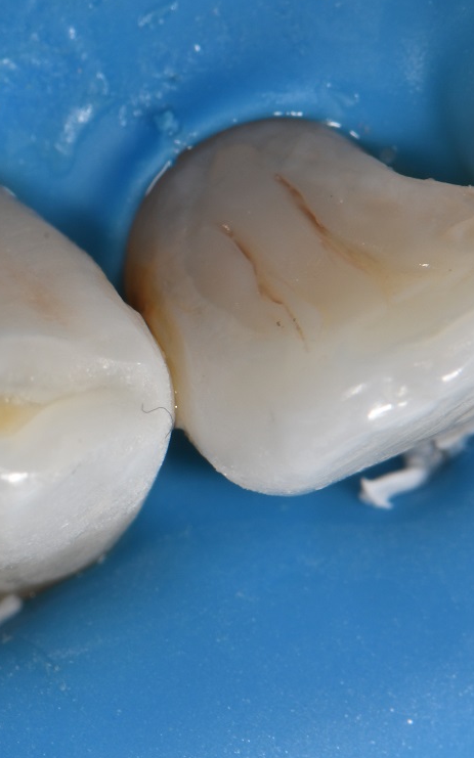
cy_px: 304
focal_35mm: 292
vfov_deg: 7.2
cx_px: -106
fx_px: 6036
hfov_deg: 4.5
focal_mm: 105
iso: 200
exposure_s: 1/160
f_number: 32
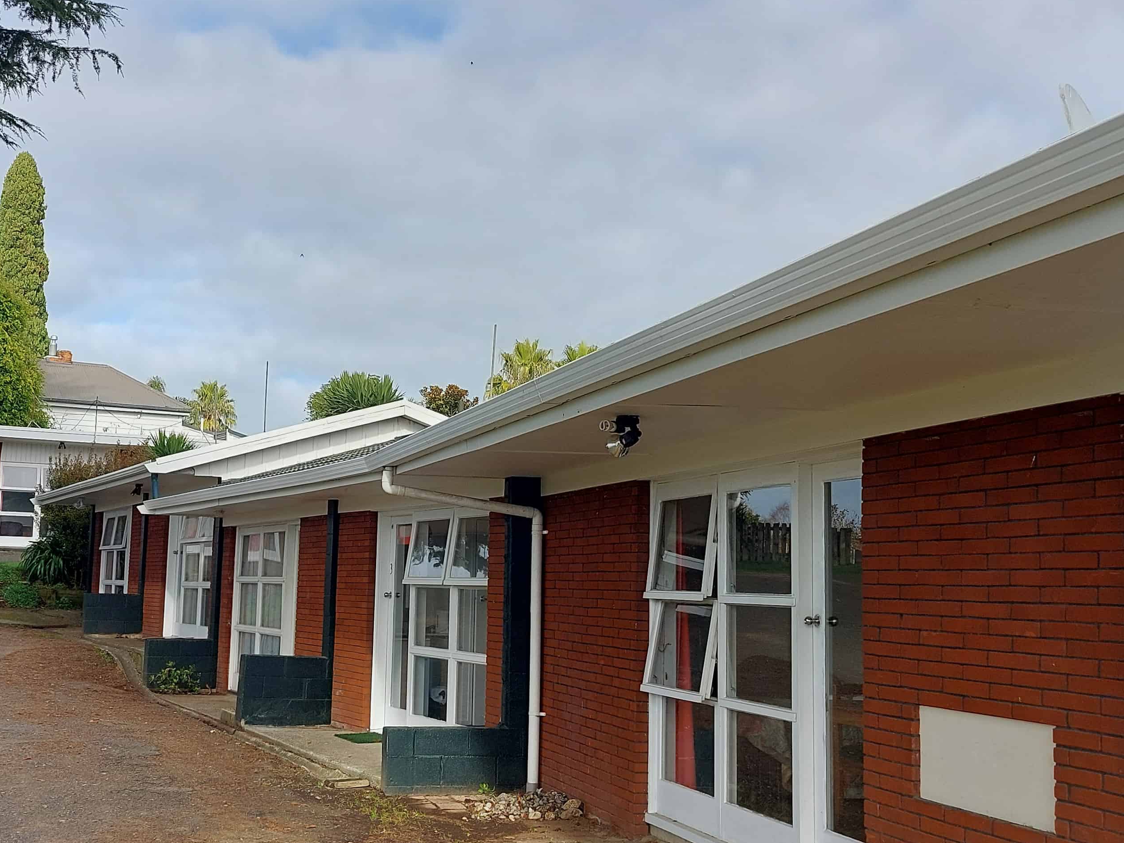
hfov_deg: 42.8
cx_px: 472
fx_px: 1429
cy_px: 406
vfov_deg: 32.9
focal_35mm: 44
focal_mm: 5.23
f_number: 1.8
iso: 25
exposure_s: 1/675
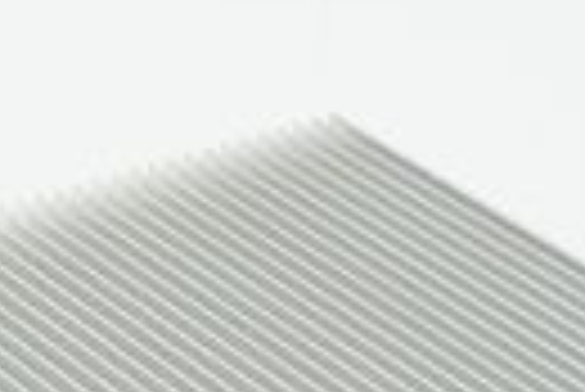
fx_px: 3742
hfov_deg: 8.9
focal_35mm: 230
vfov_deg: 5.9
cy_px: 651
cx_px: 94
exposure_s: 1/125
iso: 1600
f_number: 11
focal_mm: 50
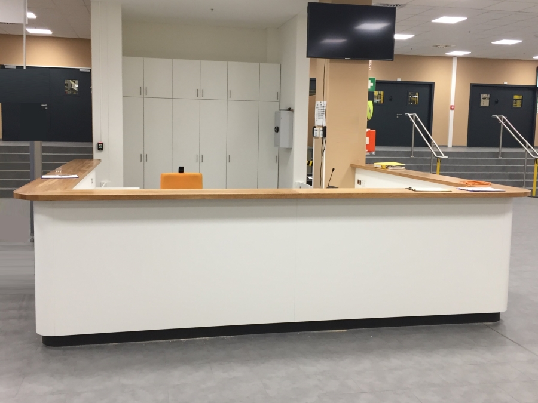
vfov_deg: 48.2
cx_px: 269
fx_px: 451
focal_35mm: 29
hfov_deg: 61.7
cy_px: 202
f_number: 2.2
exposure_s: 1/33
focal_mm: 4.15
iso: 80
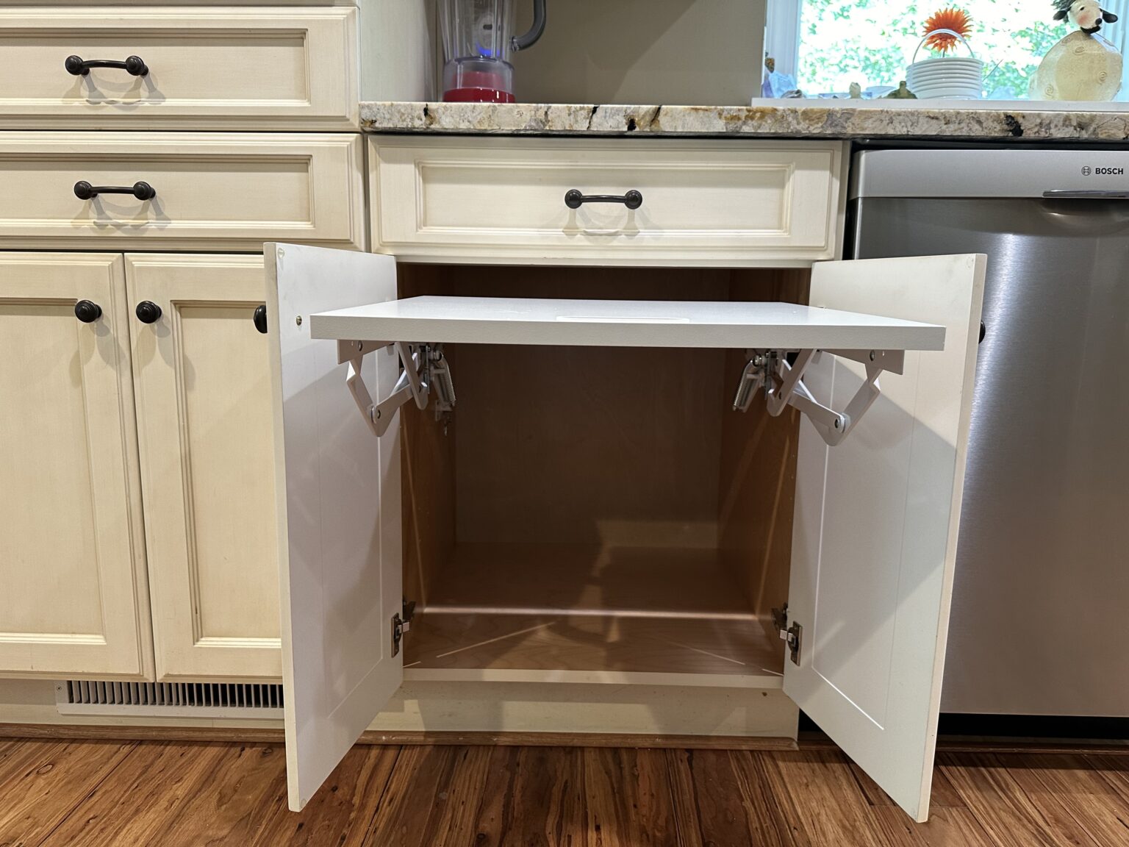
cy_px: 424
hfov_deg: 71.6
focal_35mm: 24
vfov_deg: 56.8
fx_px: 783
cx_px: 564
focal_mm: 6.86
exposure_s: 1/60
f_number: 1.78
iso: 200
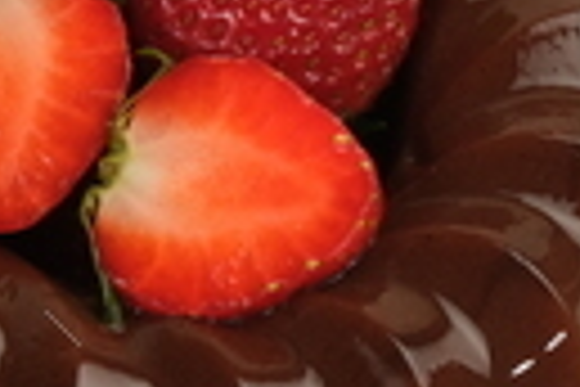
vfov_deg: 2.1
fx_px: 10552
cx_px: 445
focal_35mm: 655
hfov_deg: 3.1
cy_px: 268
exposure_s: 1/125
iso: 200
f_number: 11
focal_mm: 95
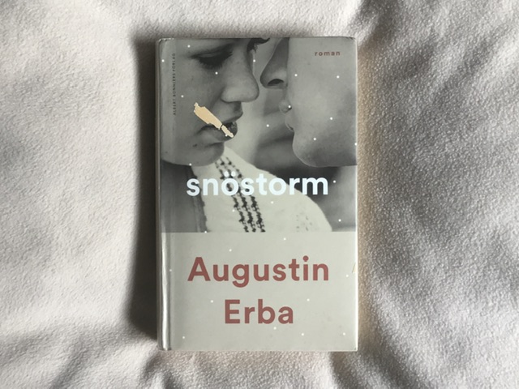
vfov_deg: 45.4
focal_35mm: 31
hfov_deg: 58.4
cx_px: 260
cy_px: 194
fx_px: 465
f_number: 2.4
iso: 32
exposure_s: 1/33
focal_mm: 3.3
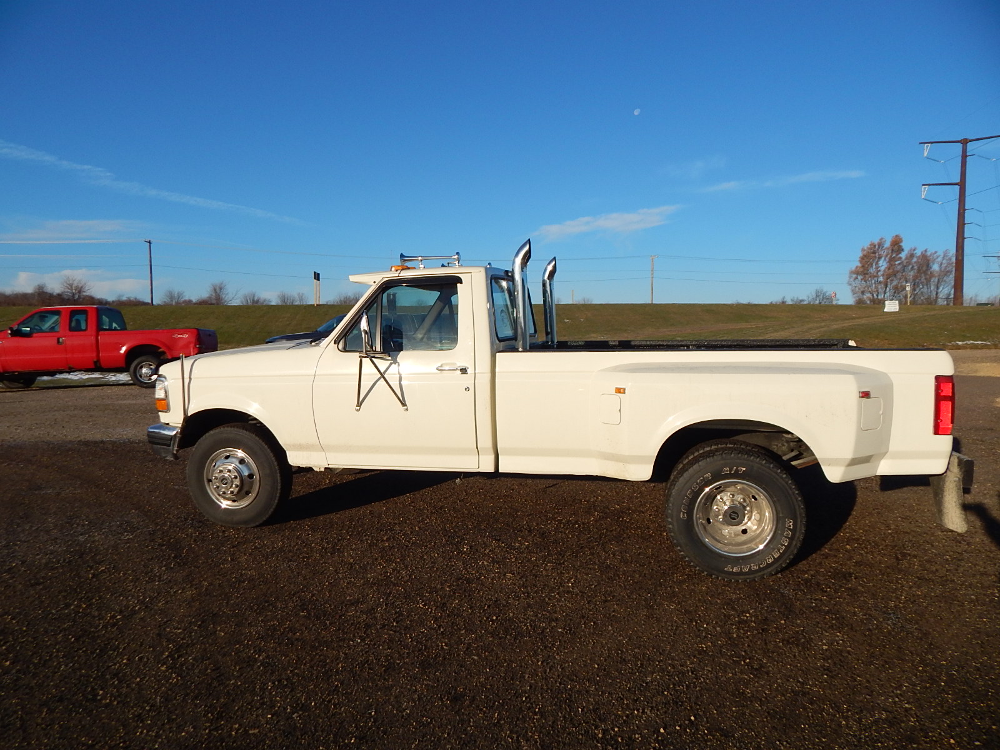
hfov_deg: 76.4
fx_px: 636
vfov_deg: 61.1
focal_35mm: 22
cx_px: 500
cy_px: 375
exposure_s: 1/800
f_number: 6
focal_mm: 4
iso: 125
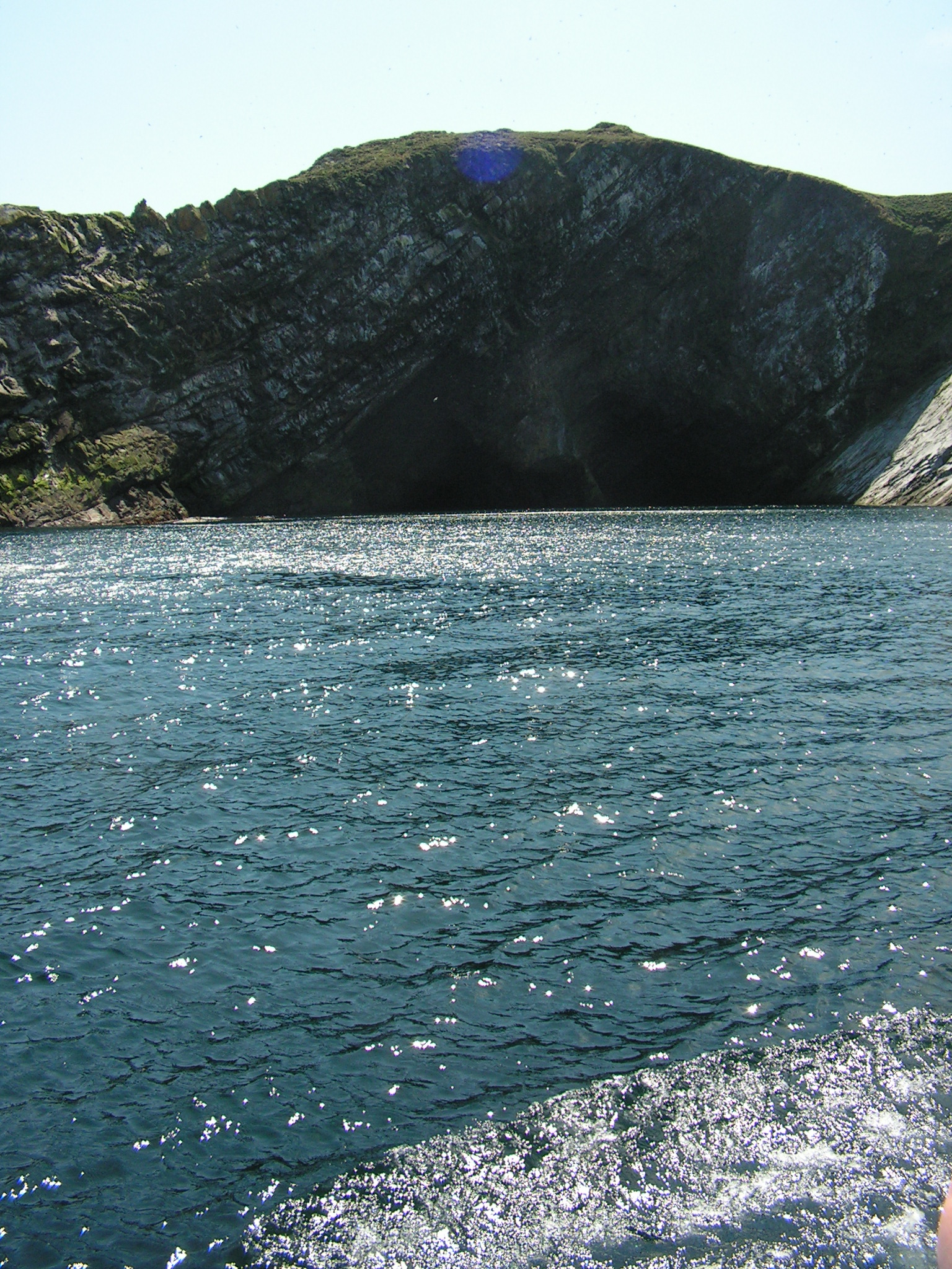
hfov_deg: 39.7
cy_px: 634
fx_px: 1320
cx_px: 476
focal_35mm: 36
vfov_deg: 51.4
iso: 100
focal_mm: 6
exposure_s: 1/2000
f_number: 3.2
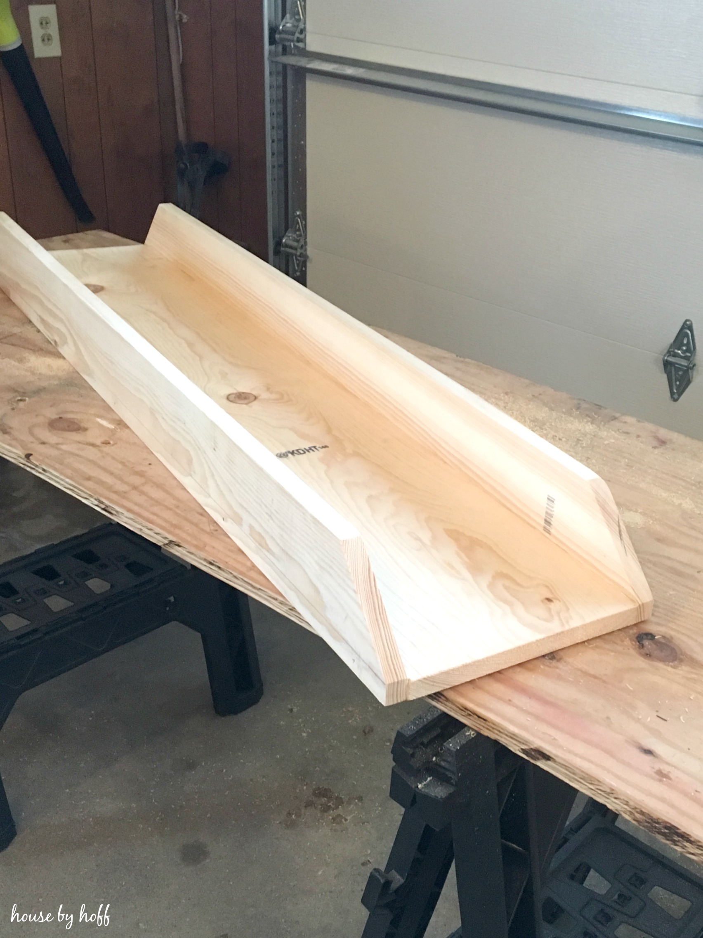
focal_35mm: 29
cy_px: 469
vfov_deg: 61.7
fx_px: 785
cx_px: 352
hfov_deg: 48.2
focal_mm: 4.15
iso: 200
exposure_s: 1/24
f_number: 2.2
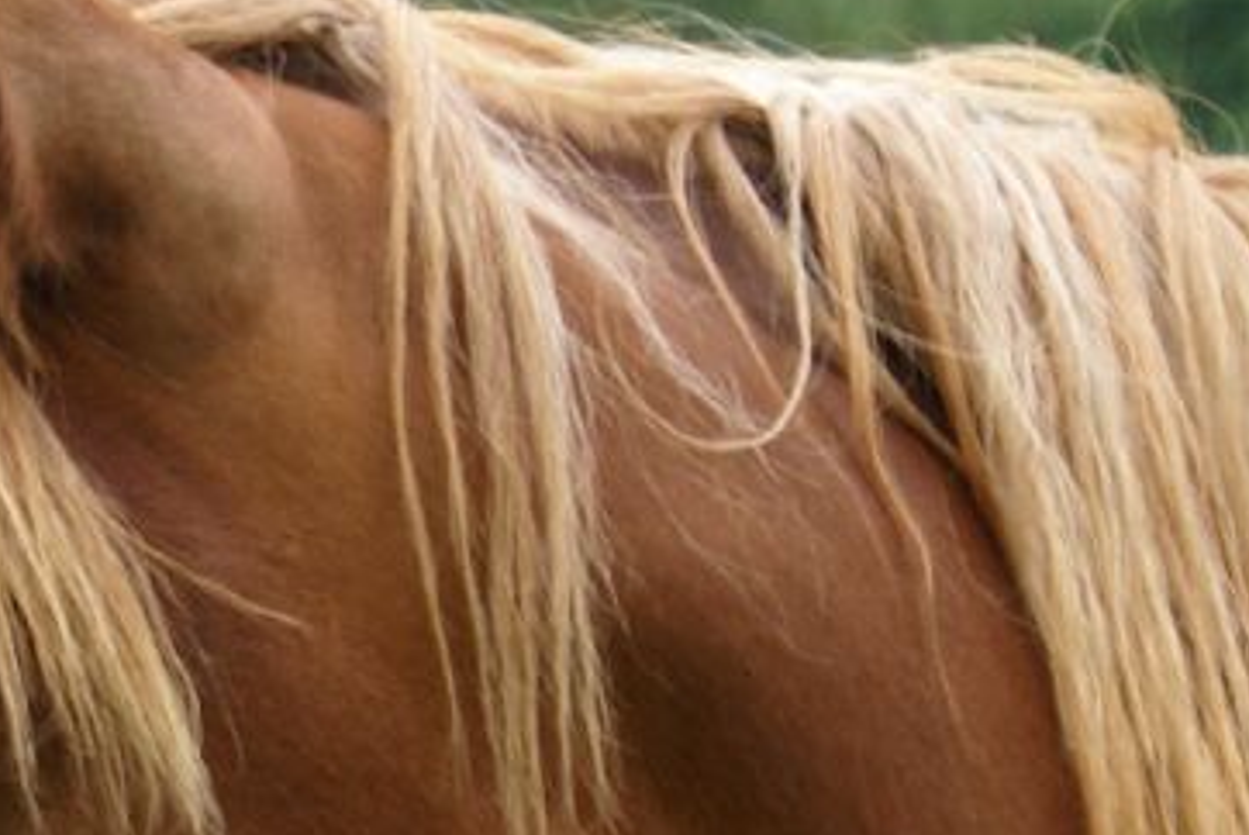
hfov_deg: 5.2
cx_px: 286
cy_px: 1171
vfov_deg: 3.5
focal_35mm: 398
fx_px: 13819
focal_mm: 60
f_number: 5.6
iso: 200
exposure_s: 1/125
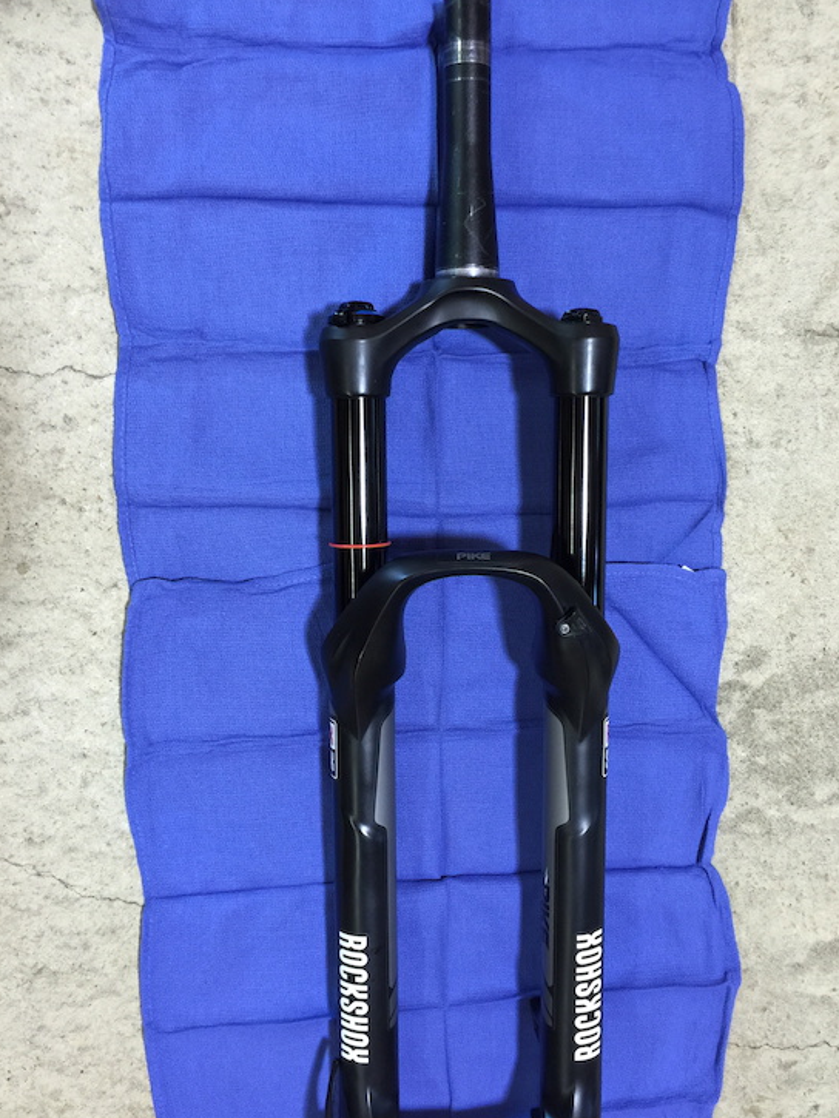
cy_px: 586
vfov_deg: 56.8
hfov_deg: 44.2
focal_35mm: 32
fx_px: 1034
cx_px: 430
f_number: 2.2
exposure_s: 1/15
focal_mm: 4.15
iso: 64
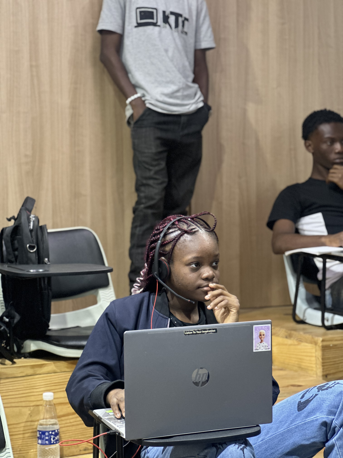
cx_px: 172
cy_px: 229
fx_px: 1017
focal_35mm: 77
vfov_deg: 25.3
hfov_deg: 19.1
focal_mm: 9
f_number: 2.8
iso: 400
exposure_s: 1/33
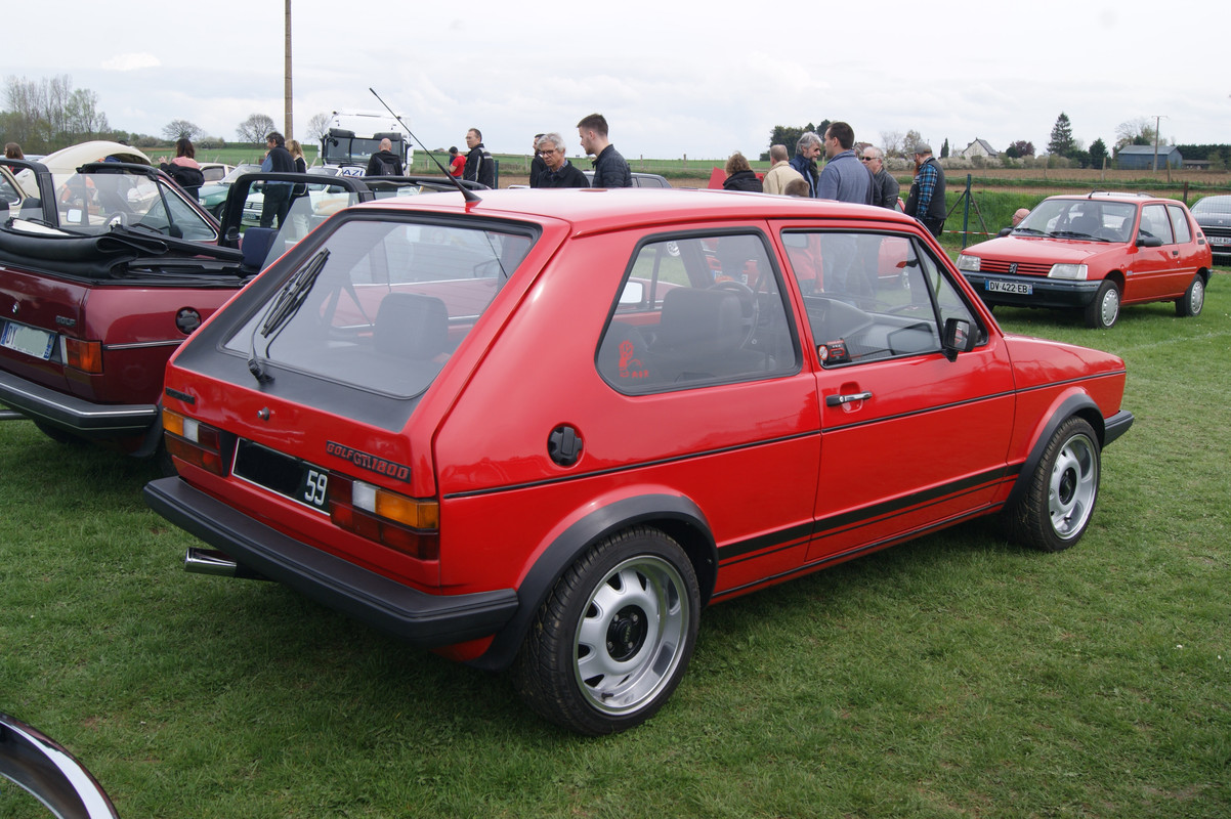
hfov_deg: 53.2
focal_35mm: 36
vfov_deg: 36.8
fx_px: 1230
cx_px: 616
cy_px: 410
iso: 100
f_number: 10
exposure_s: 1/100
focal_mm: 24
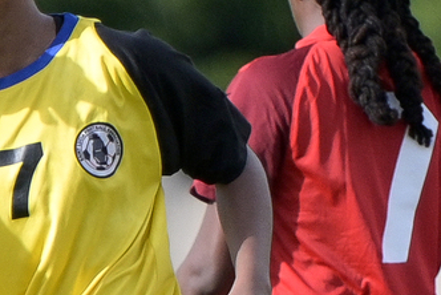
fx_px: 11954
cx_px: -165
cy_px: 444
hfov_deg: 2.1
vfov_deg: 1.4
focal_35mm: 975
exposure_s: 1/5000
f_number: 2.8
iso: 360
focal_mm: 200
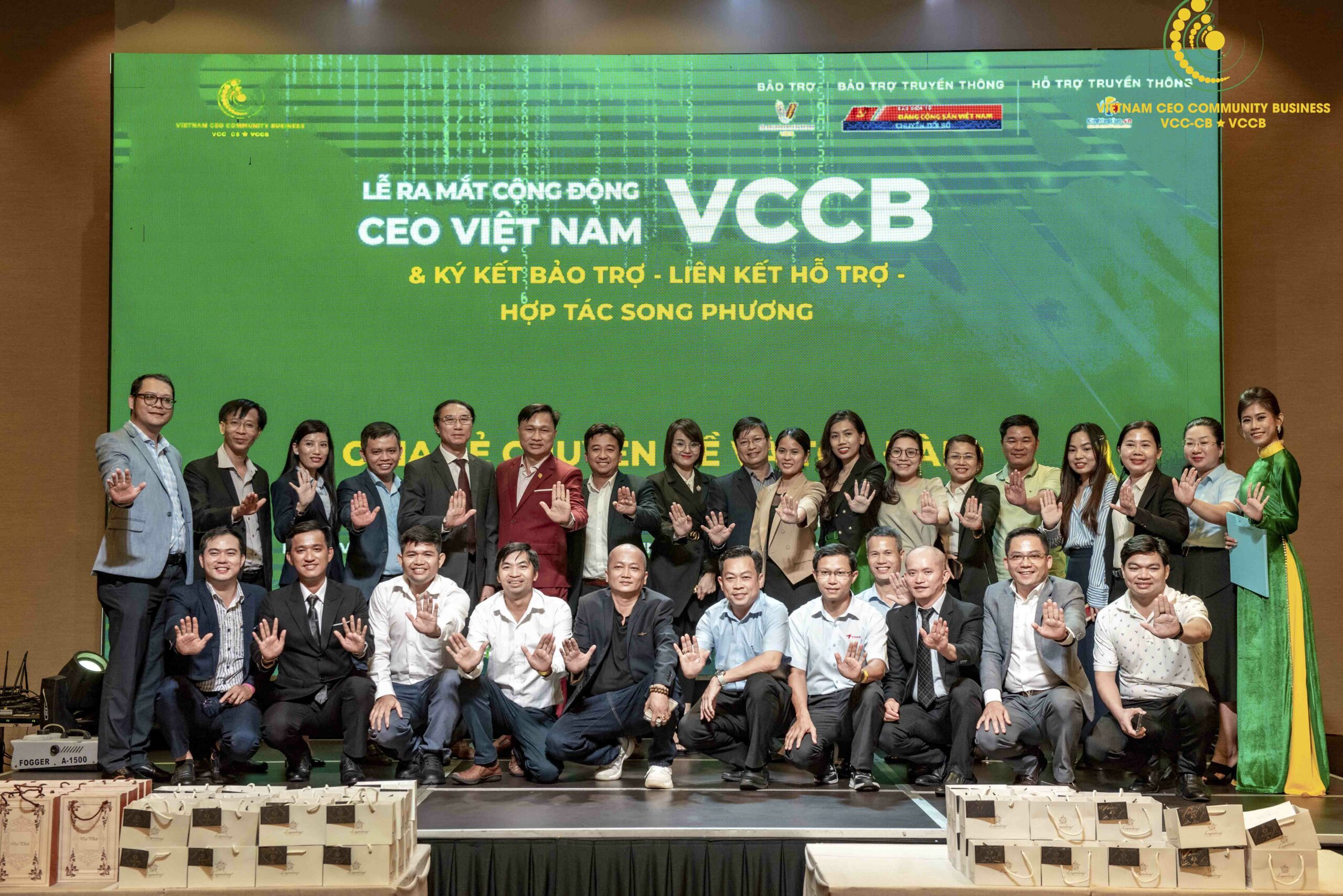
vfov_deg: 26.0
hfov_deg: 38.2
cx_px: 672
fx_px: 1941
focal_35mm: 52
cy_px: 448
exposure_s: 1/160
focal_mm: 52
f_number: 5
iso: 1600
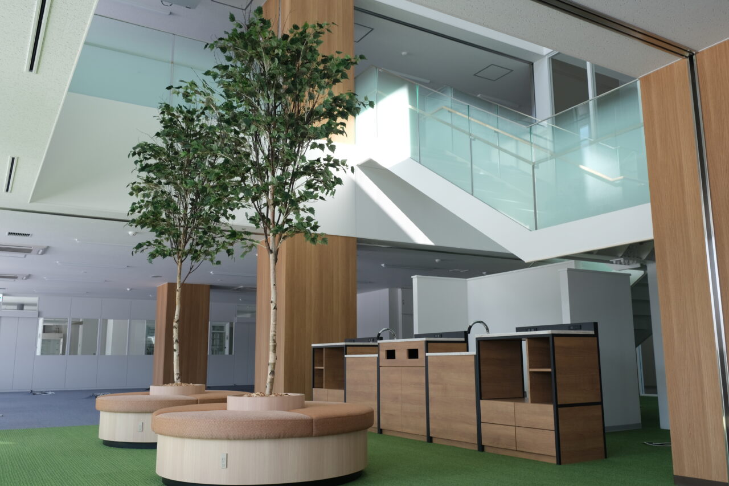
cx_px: 364
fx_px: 628
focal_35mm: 31
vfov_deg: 42.3
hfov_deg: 60.3
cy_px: 243
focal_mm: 20.5
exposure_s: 1/28
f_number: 8
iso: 250
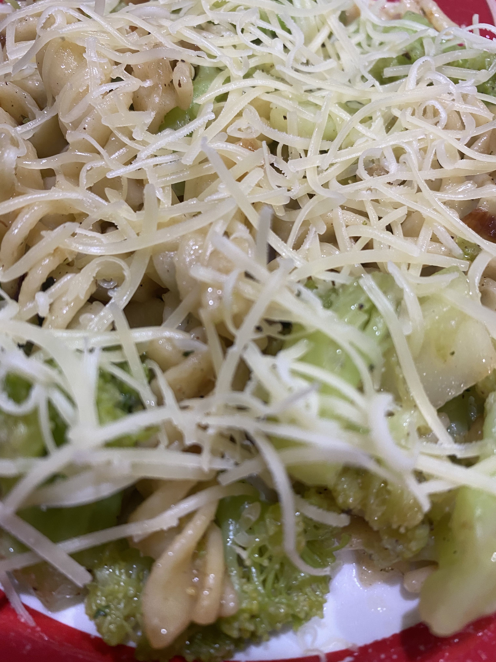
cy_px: 331
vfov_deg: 67.3
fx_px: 497
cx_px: 248
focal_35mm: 26
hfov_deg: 53.1
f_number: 1.8
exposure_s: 1/50
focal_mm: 4.25
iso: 125
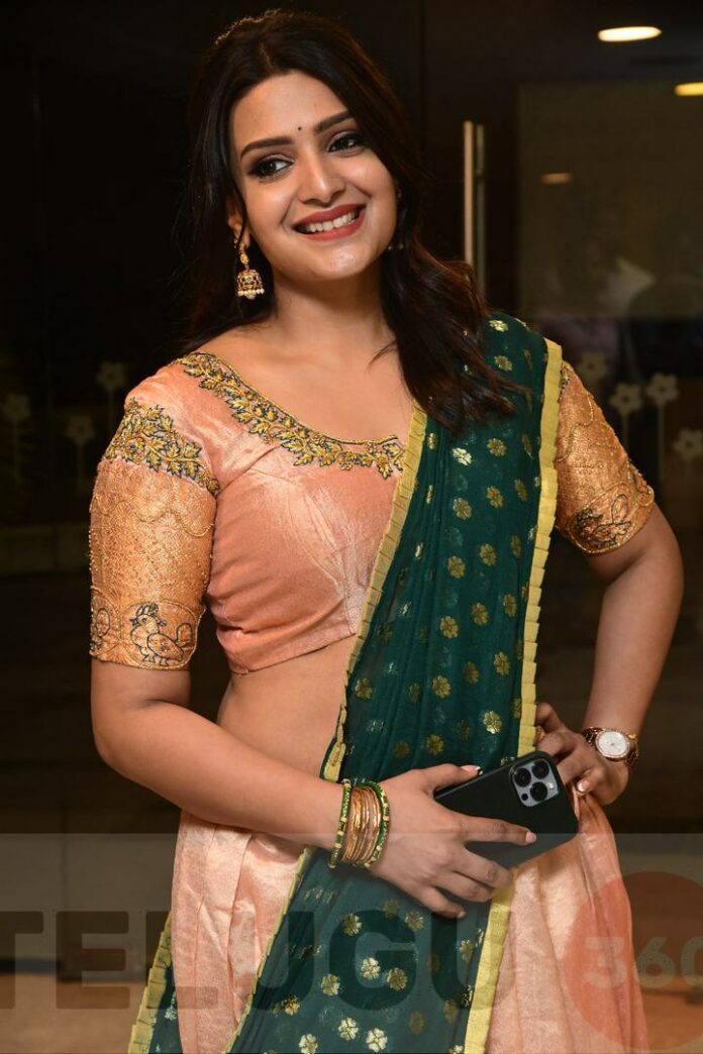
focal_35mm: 110
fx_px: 3222
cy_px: 527
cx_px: 352
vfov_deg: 18.6
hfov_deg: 12.5
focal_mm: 110
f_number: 9
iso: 3200
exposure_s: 1/125
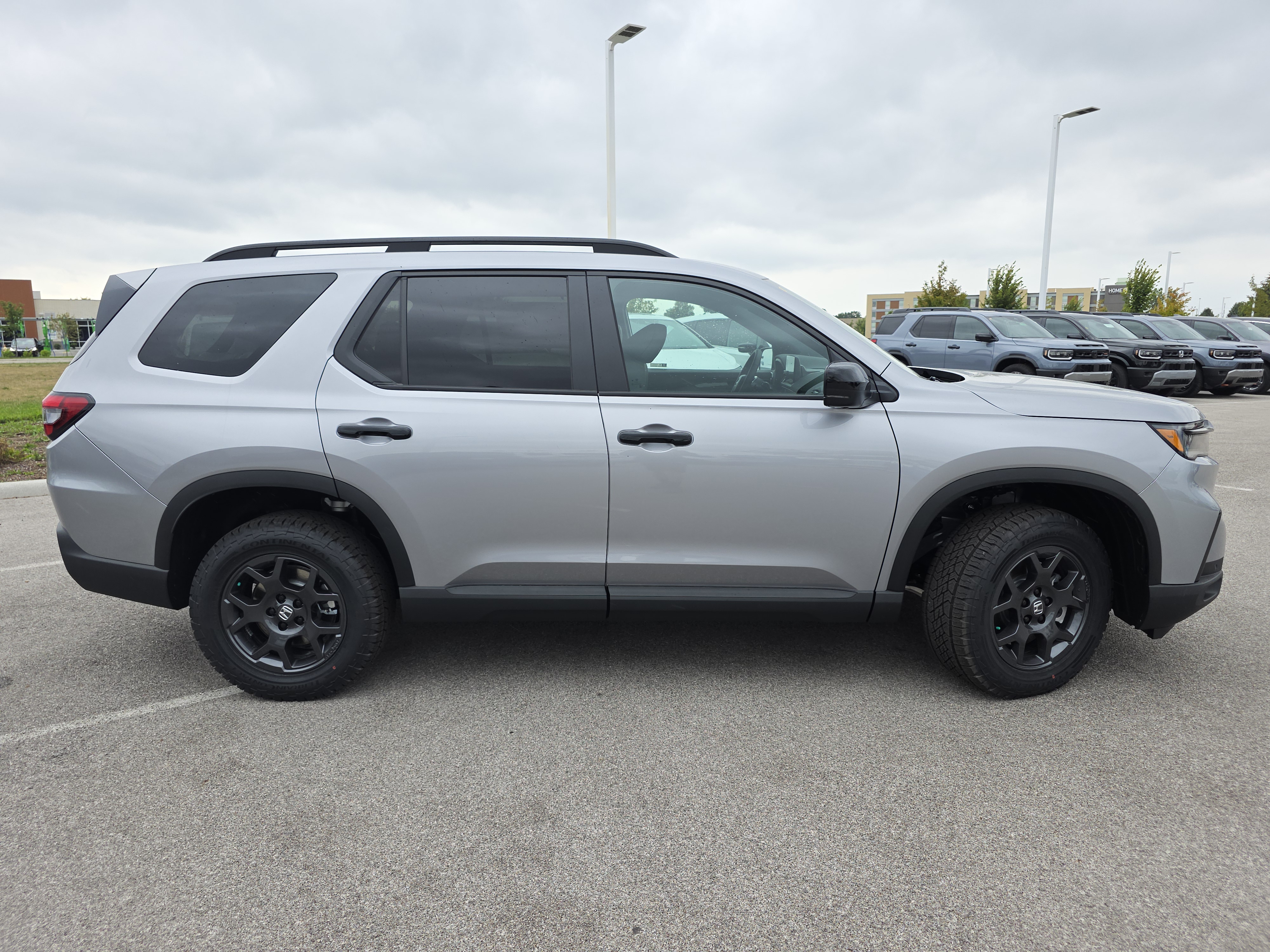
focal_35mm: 23
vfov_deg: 58.9
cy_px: 476
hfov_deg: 73.9
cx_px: 635
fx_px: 844
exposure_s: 1/359
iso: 25
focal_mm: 6.3
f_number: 1.7
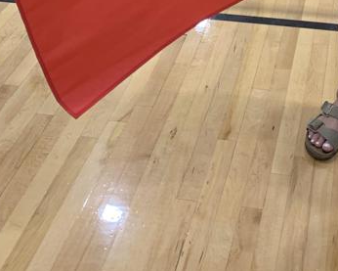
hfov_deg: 25.1
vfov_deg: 18.3
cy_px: -130
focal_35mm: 75
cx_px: 255
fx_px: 750
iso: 125
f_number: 1.8
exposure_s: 1/60
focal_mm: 4.25
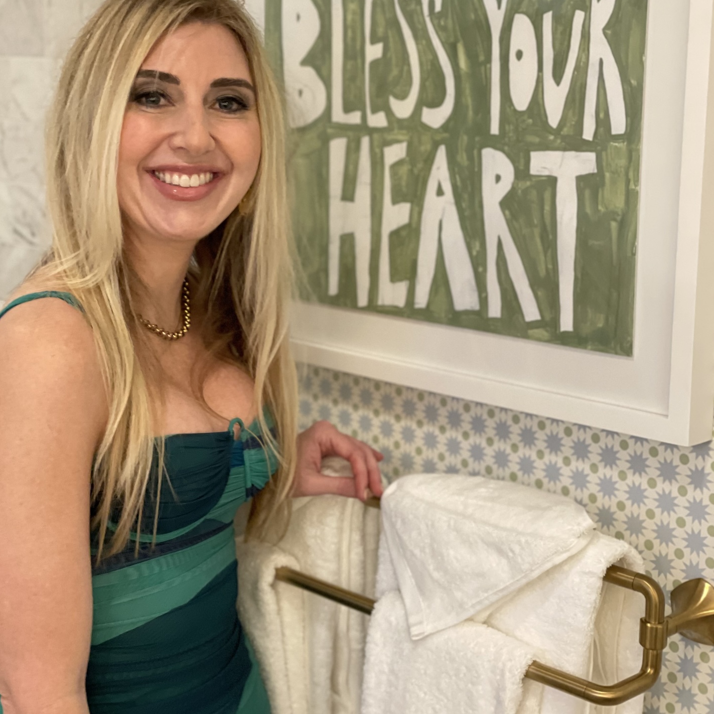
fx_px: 1447
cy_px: 274
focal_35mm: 62
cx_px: 357
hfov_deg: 27.7
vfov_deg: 27.6
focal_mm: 6
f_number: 2
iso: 320
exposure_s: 1/40
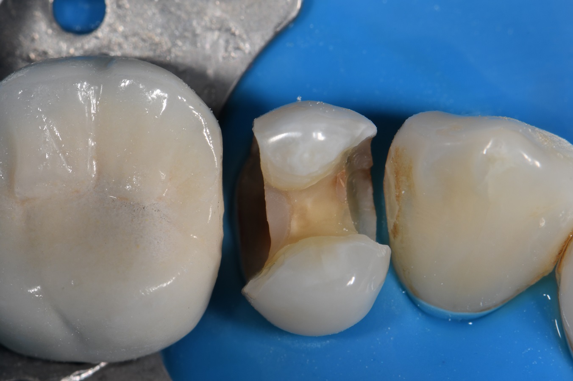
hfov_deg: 13.1
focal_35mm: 157
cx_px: 286
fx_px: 2498
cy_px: 190
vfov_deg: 8.7
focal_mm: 105
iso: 200
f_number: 32
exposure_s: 1/160
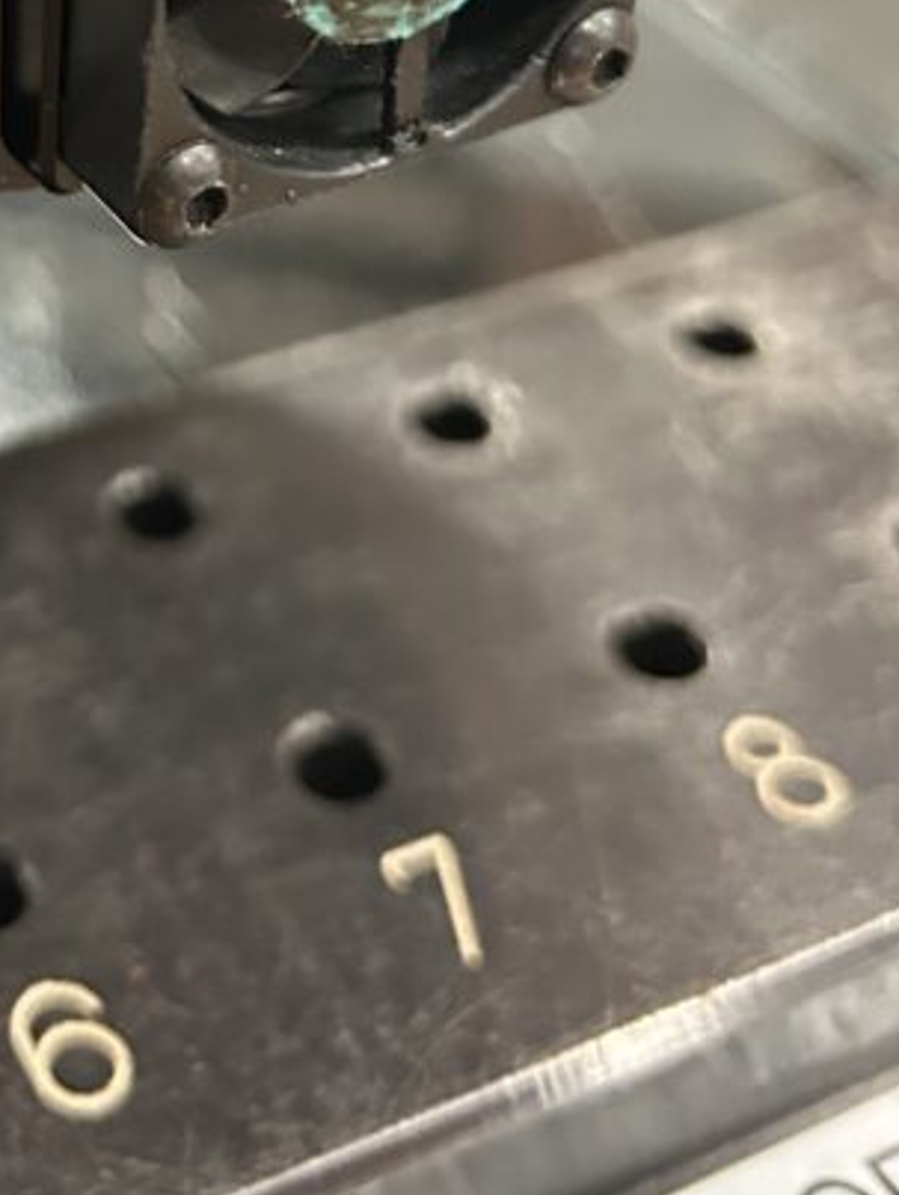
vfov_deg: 26.6
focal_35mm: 66
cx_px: -77
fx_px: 2282
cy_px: -172
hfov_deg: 21.2
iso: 500
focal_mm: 5.7
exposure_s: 1/30
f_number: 1.5
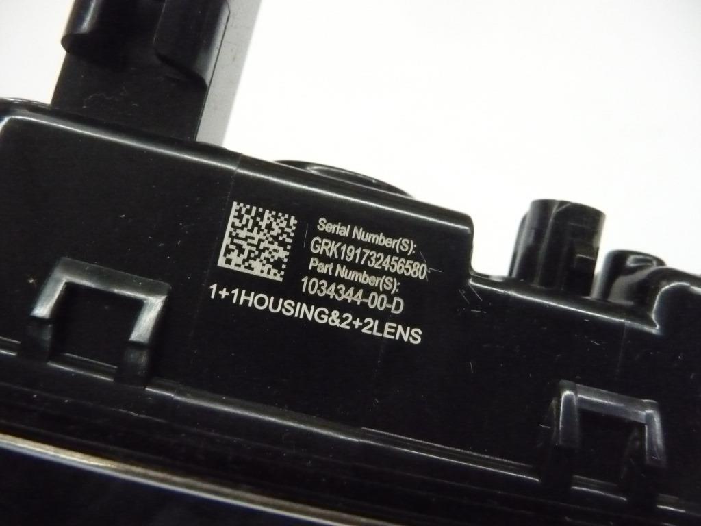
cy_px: 263
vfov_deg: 49.7
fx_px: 567
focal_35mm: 28
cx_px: 350
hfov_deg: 63.4
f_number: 3.3
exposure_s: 1/160
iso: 1600
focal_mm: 4.7
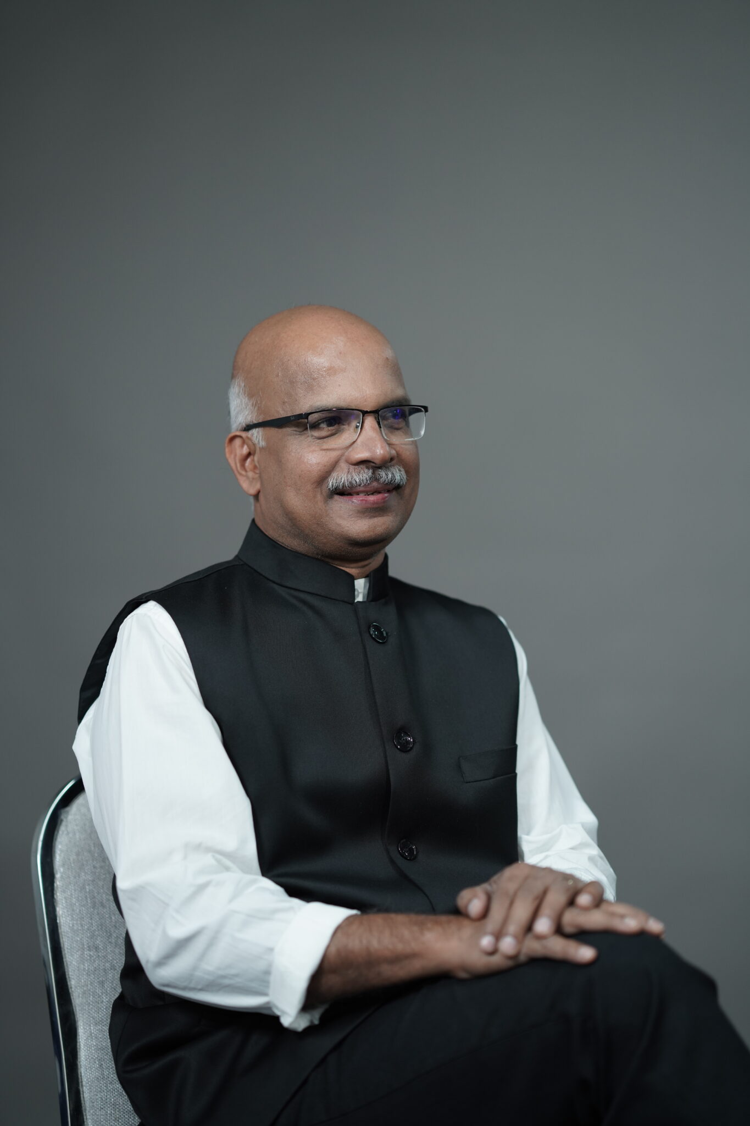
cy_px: 563
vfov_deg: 23.9
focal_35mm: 85
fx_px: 2656
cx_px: 375
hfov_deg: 16.1
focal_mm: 85
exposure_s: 1/200
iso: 400
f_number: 1.8
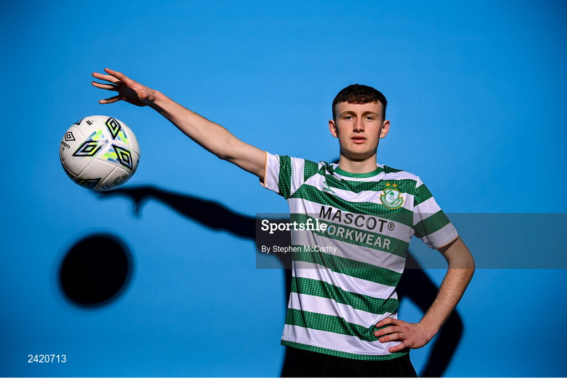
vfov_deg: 32.0
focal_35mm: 42
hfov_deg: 46.4
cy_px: 190
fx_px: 662
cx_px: 284
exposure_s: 1/800
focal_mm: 42
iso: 320
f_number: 5
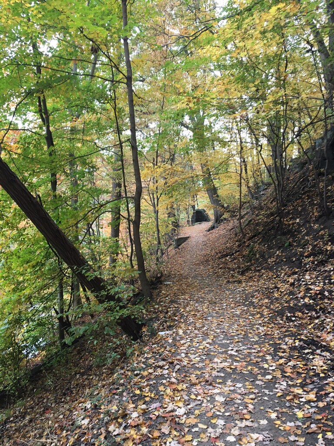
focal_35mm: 29
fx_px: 373
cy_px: 223
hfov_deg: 48.2
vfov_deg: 61.7
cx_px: 167
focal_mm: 4.15
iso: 32
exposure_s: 1/30
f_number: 2.2
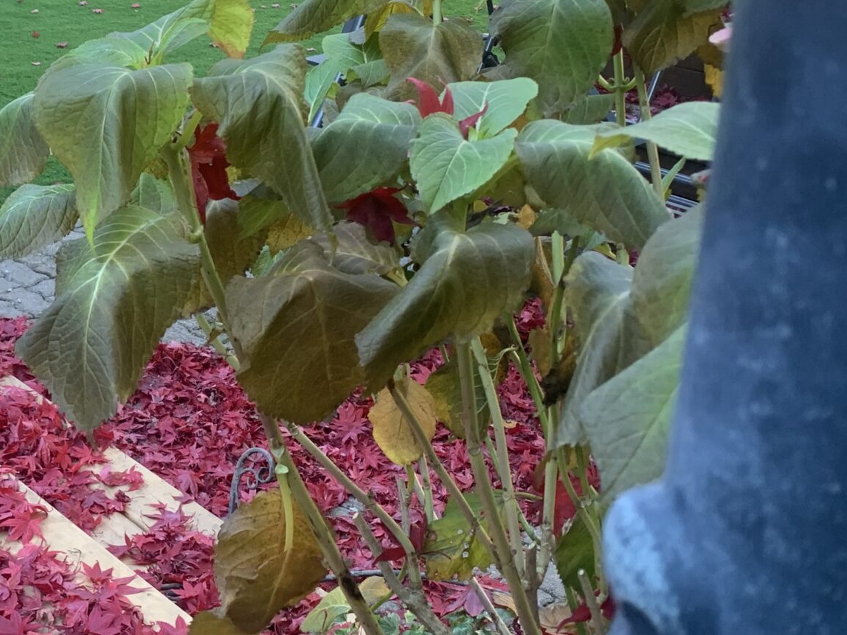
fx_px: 1419
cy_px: 131
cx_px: -1
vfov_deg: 24.8
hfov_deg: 30.8
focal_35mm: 58
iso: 100
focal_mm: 4.25
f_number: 1.8
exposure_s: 1/102
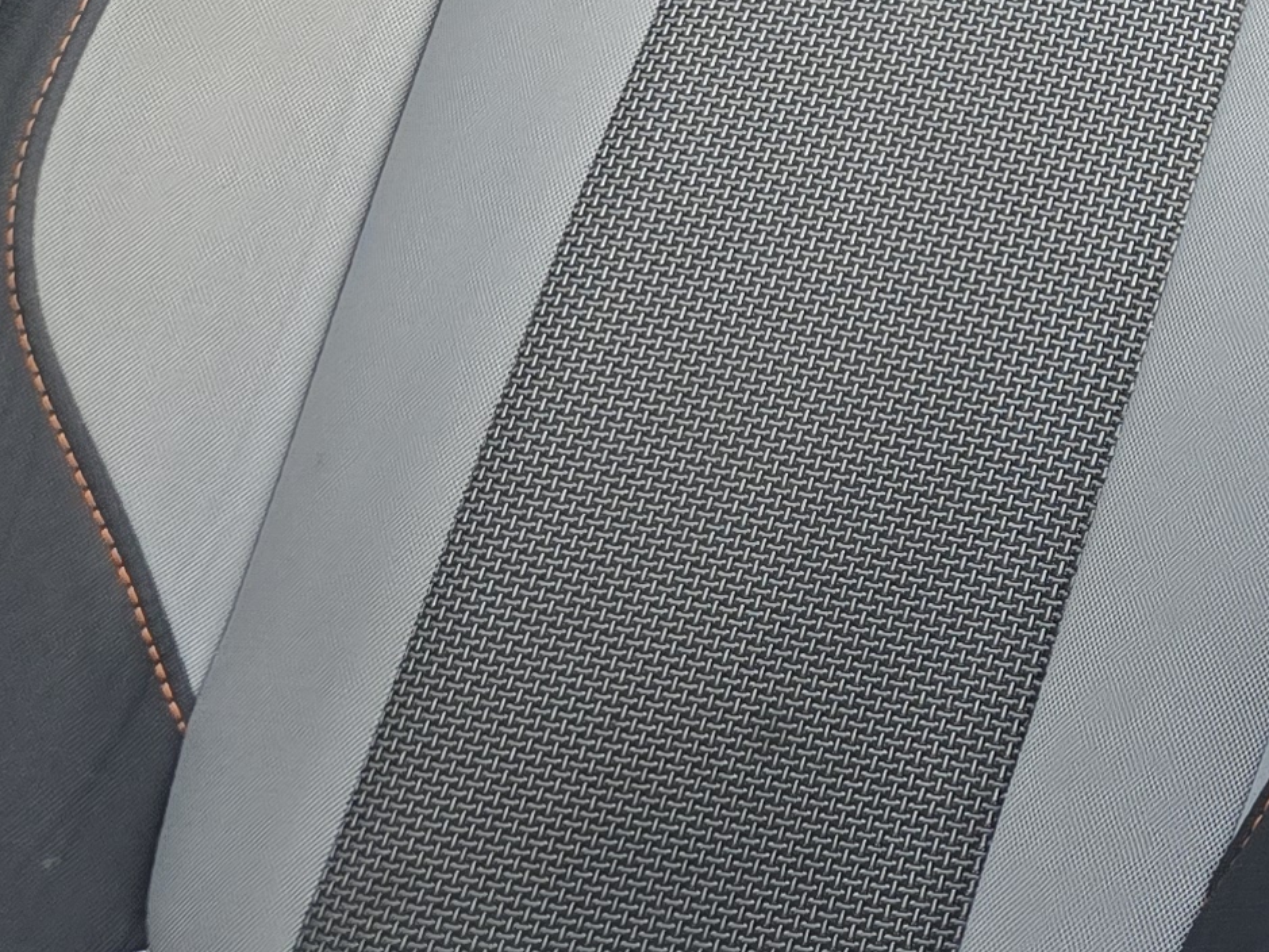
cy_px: -974
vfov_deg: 13.0
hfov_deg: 16.0
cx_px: 2487
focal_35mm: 98
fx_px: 3592
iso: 64
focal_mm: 6.3
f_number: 1.7
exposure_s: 1/180
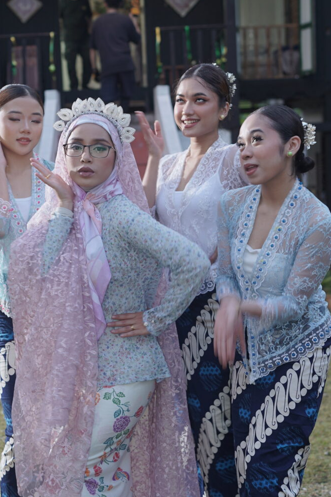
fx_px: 993
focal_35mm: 72
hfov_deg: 18.8
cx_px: 90
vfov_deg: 28.0
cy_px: 291
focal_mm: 35
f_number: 2.2
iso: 100
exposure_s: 1/60
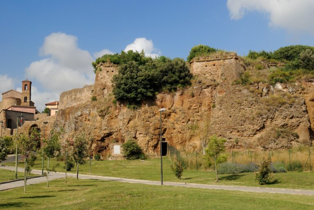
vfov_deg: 25.8
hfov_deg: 37.8
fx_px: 458
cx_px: 157
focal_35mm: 52
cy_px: 105
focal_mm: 35
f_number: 5.6
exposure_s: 1/250
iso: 100
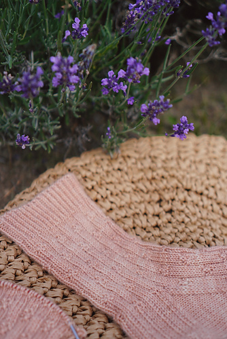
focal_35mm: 52
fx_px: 496
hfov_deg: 25.8
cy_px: 170
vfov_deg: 37.8
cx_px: 114
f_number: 2.2
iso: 160
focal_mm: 35
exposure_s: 1/4000
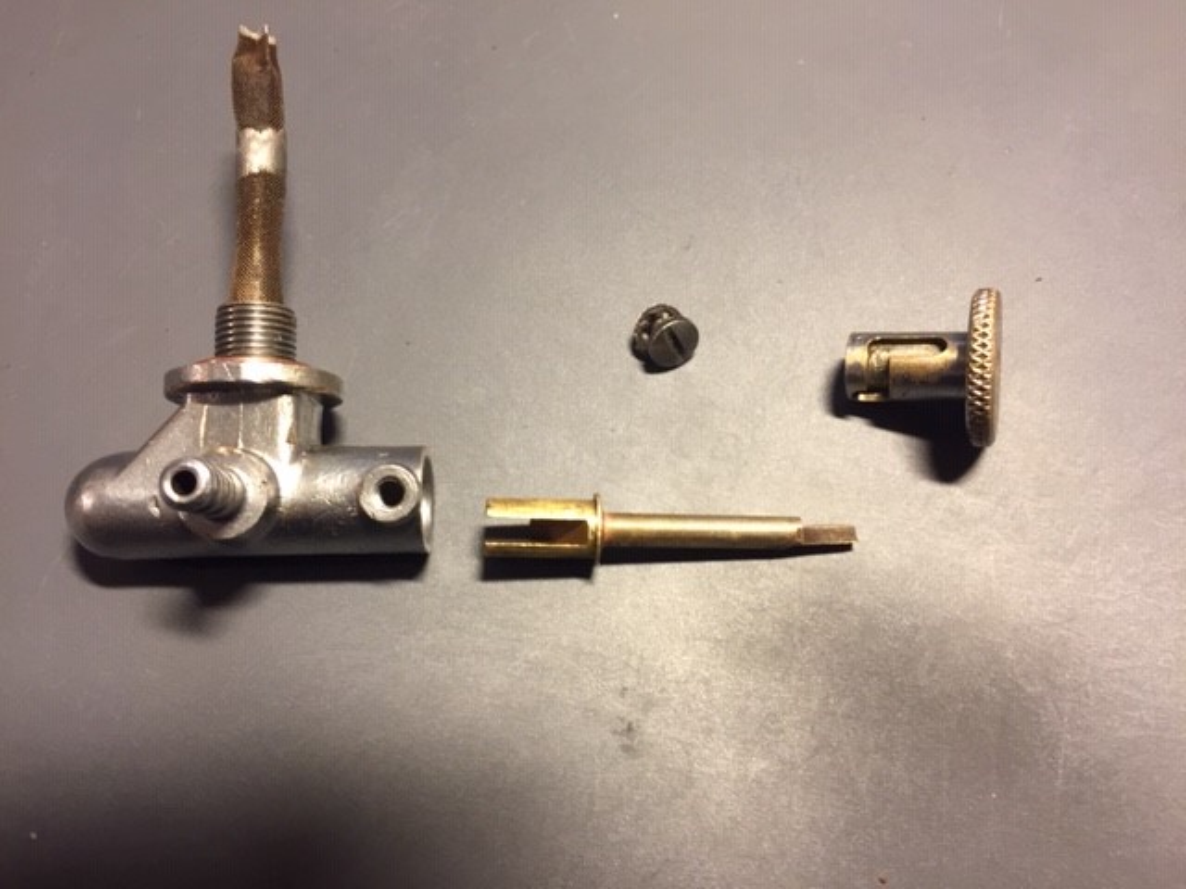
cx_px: 593
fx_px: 994
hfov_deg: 61.7
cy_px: 444
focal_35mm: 29
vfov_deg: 48.2
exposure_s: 1/33
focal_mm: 4.15
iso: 160
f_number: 2.2
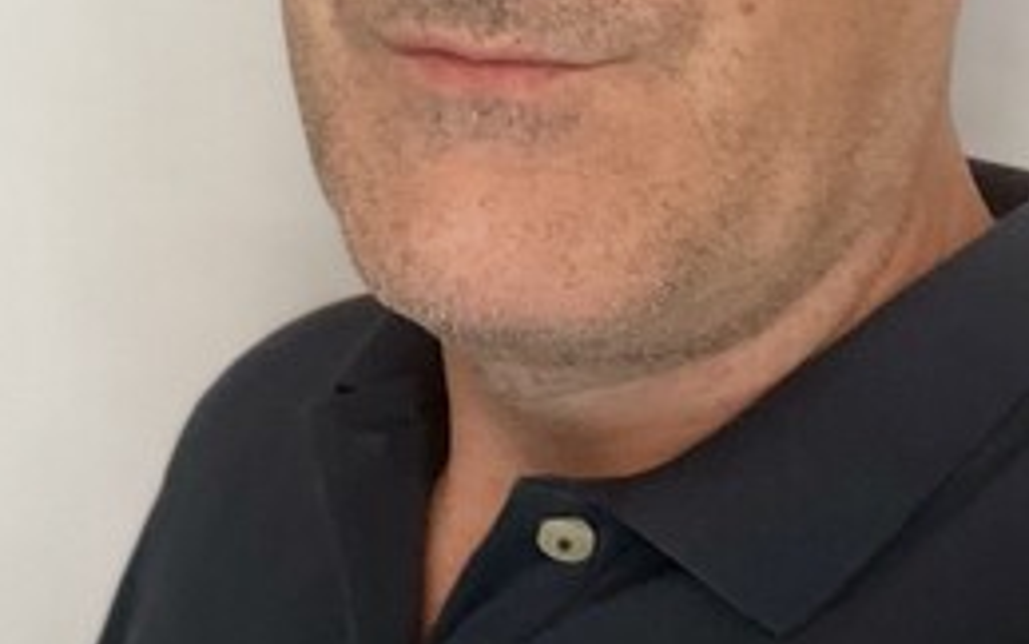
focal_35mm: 62
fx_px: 1739
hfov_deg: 32.7
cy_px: -32
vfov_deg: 20.2
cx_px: 667
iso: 250
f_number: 2.2
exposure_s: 1/33
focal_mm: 2.71
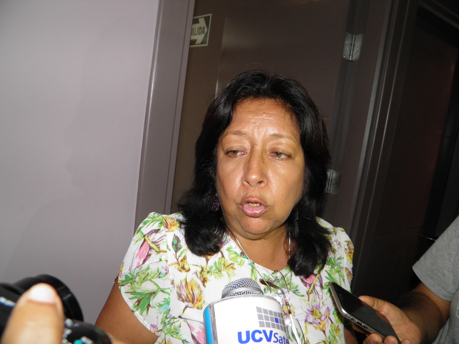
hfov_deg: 63.4
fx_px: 371
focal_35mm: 28
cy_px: 172
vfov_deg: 49.7
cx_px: 230
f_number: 2.8
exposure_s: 1/30
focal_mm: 4.9
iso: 100
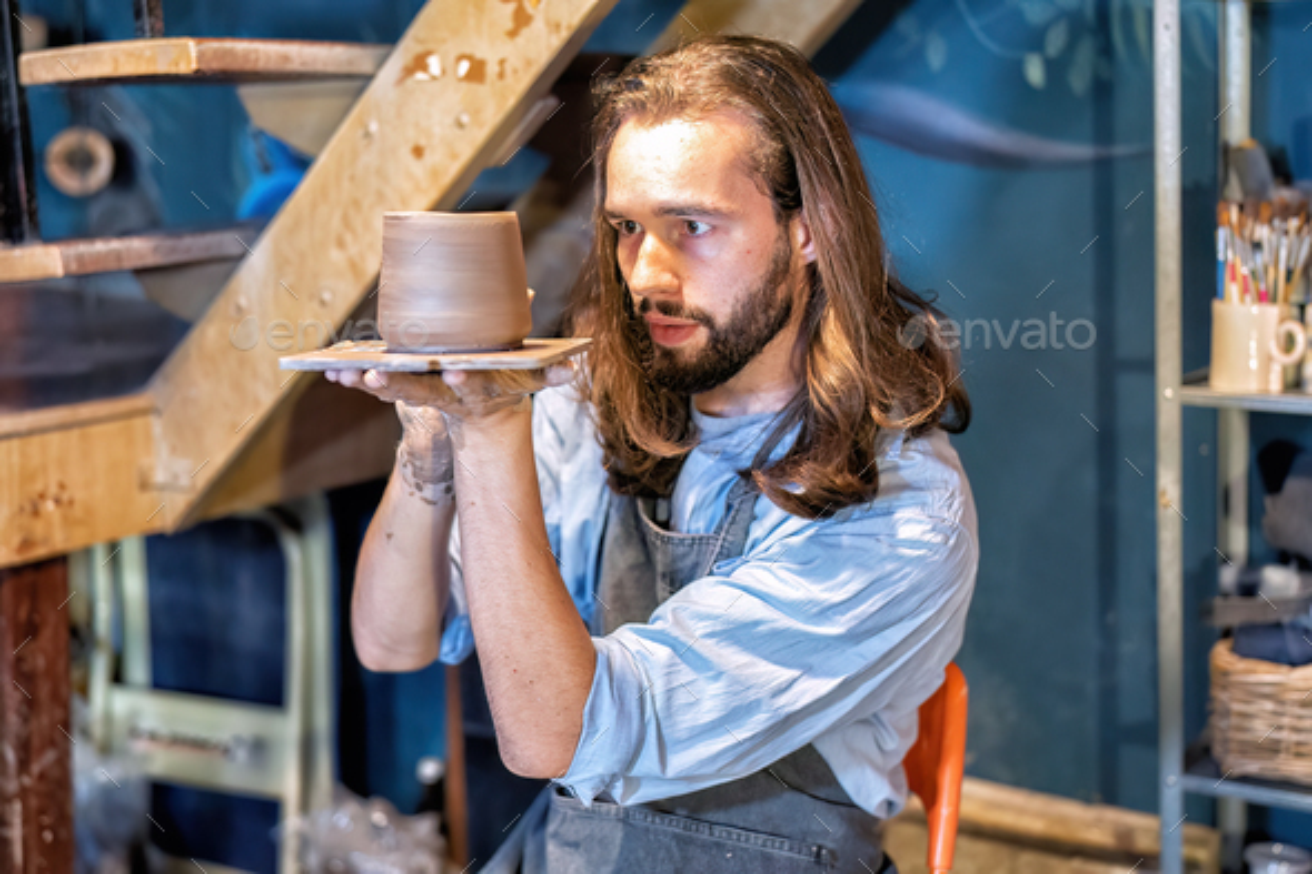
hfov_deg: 38.2
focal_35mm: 52
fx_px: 1894
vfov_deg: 26.0
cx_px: 656
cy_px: 437
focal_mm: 35
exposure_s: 1/250
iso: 2500
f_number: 1.4
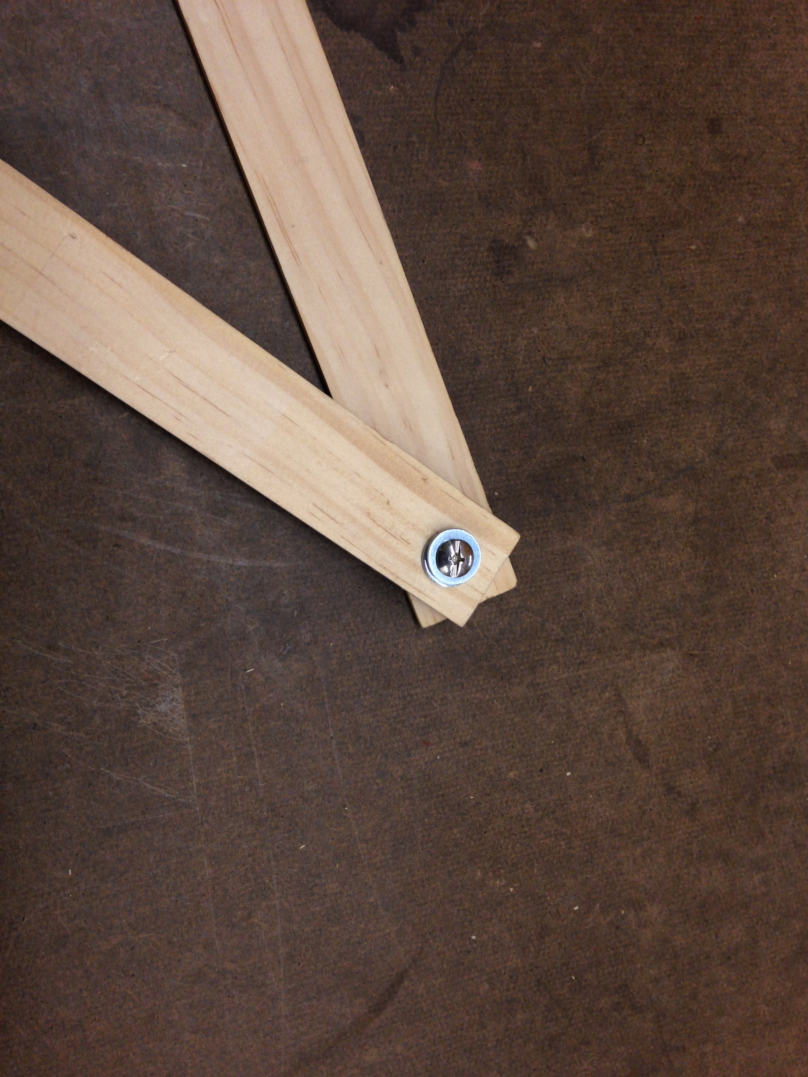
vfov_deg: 55.4
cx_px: 404
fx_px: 1027
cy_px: 538
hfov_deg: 42.9
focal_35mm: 33
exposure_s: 1/20
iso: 64
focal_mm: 4.12
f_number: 2.4
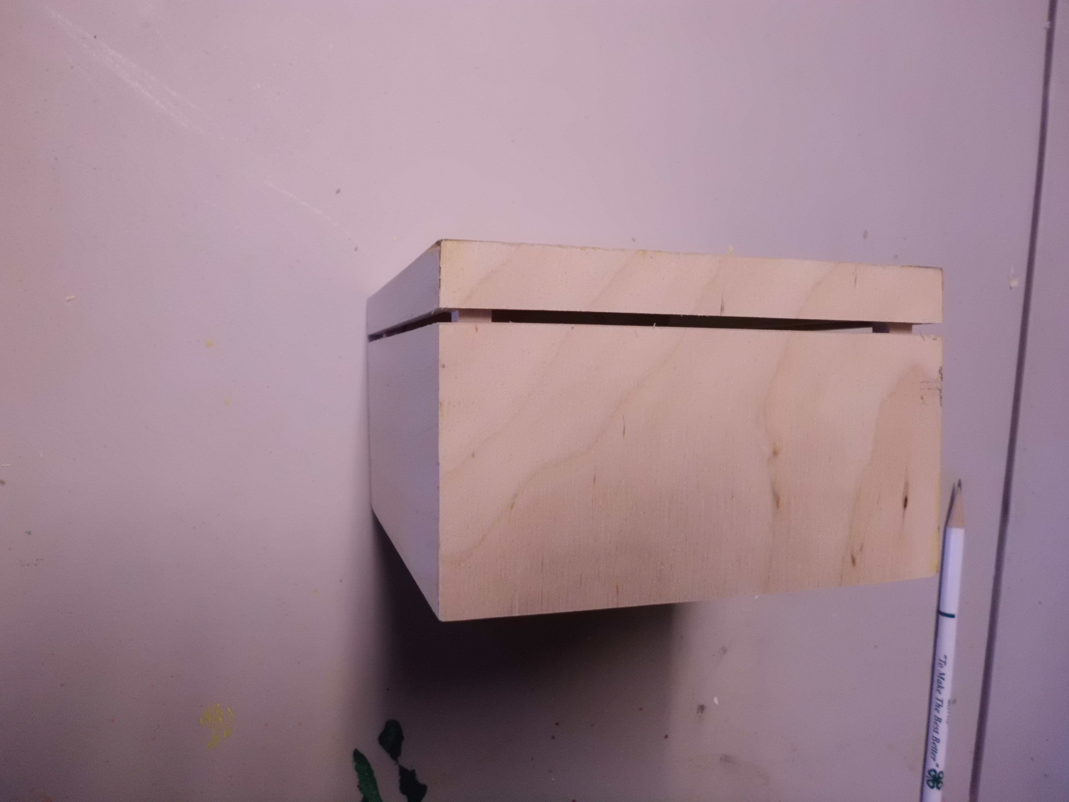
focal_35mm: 26
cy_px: 401
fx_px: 803
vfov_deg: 53.1
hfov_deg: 67.3
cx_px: 534
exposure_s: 1/80
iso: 400
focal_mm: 4.6
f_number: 3.2
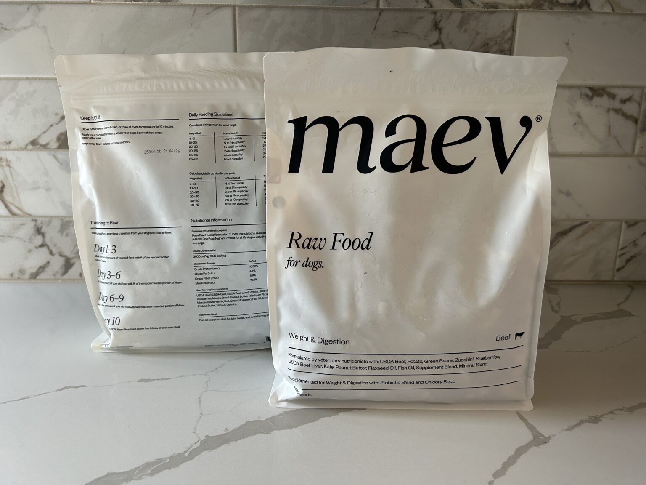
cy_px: 242
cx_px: 323
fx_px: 485
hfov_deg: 67.3
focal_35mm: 26
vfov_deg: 53.1
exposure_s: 1/102
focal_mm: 5.7
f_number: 1.5
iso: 125
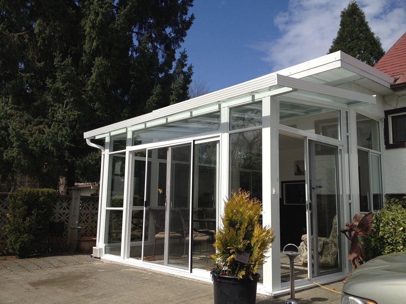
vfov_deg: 40.7
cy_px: 152
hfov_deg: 52.6
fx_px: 411
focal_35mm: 35
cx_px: 203
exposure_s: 1/2513
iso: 64
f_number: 2.4
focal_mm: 4.28
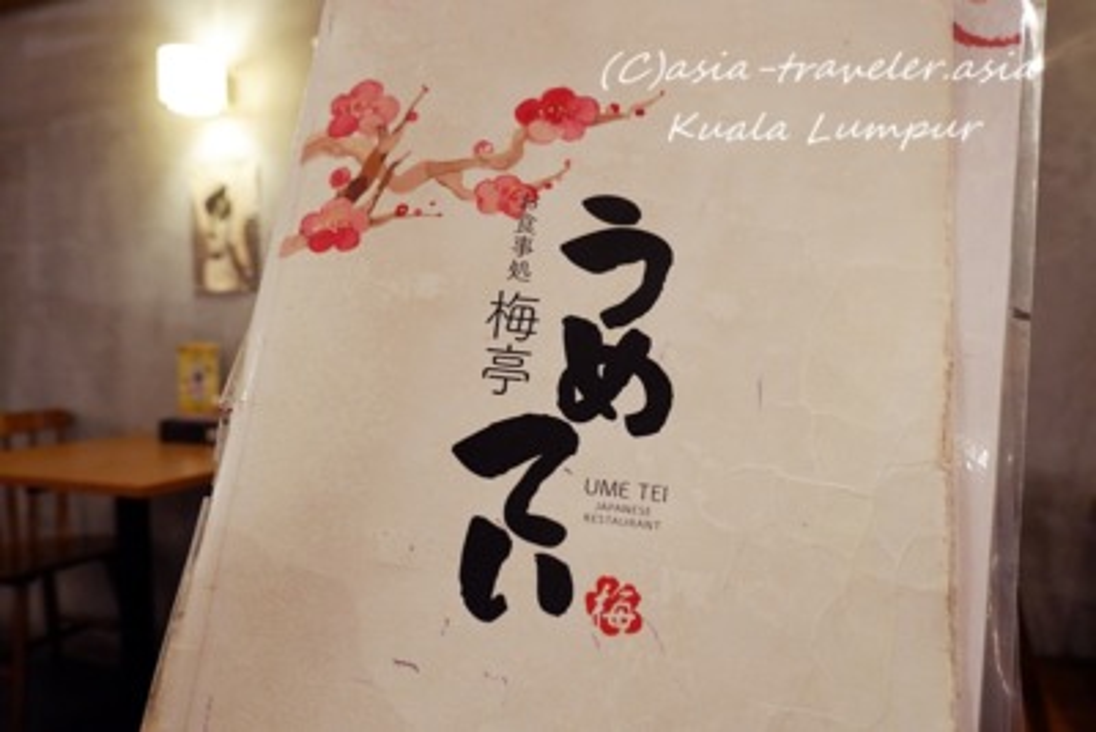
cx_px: 548
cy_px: 366
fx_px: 700
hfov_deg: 76.1
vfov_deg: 55.1
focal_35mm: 23
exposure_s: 1/25
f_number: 5.6
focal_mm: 15.2
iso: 2500
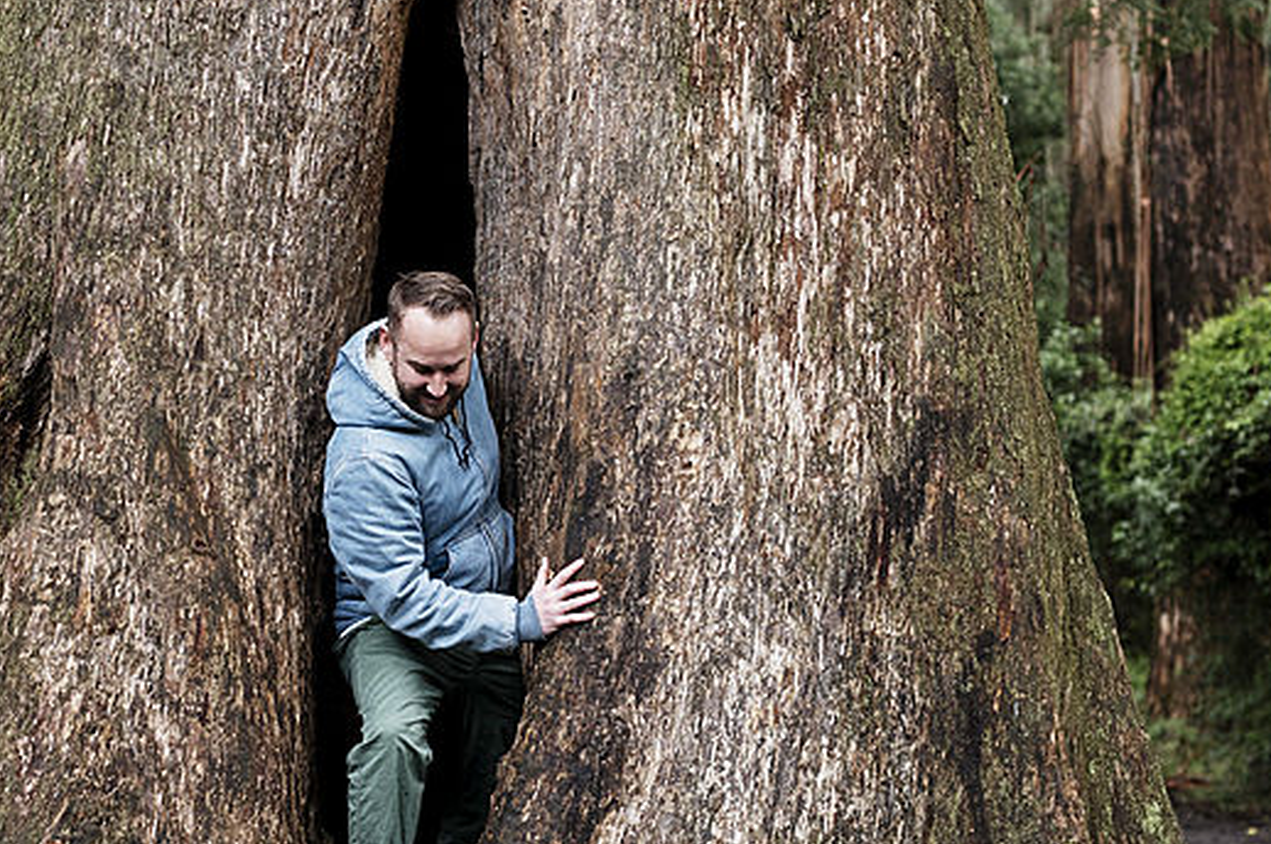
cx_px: 432
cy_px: 481
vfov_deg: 15.5
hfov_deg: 23.1
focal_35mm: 88
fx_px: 3103
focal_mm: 35
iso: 800
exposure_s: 1/640
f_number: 2.2
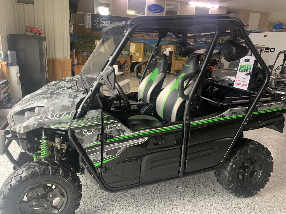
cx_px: 143
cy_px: 107
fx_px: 215
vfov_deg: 53.1
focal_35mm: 26
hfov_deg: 67.3
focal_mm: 4.25
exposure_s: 1/60
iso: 125
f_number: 1.8
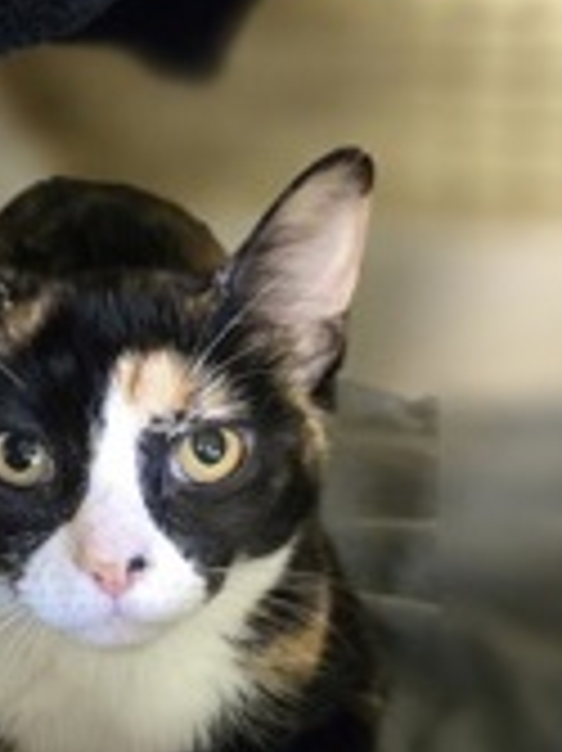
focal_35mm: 58
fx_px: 1257
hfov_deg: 25.0
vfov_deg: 33.1
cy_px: 473
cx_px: 173
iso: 1600
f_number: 1.8
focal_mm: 5.4
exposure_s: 1/60
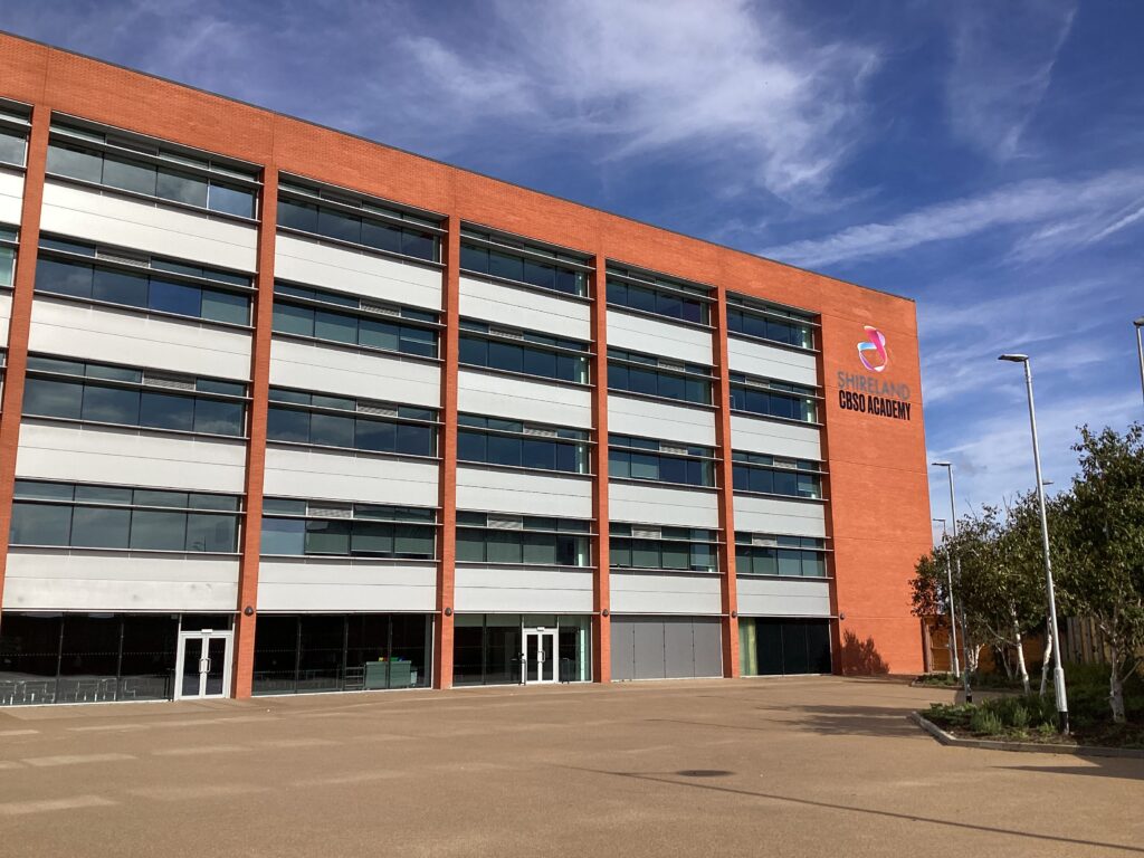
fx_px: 1024
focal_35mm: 31
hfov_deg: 58.4
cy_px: 429
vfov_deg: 45.4
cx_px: 572
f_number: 2.4
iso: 25
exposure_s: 1/2632
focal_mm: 3.3
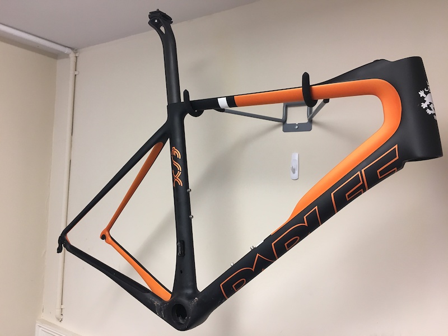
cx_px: 224
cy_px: 168
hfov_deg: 61.7
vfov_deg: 48.2
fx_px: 375
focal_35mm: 29
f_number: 2.2
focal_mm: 4.15
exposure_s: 1/30
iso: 80
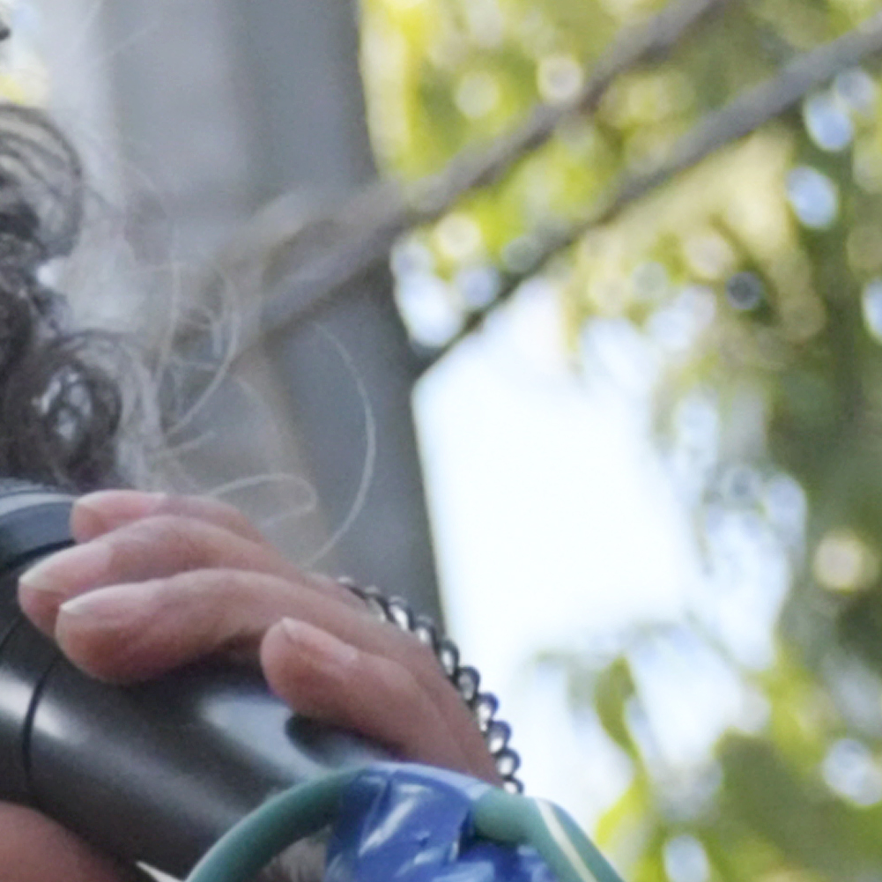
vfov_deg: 7.3
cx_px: -1233
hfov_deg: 6.9
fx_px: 6947
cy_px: 473
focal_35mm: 241
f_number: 4.2
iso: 1600
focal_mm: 34
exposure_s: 1/3200
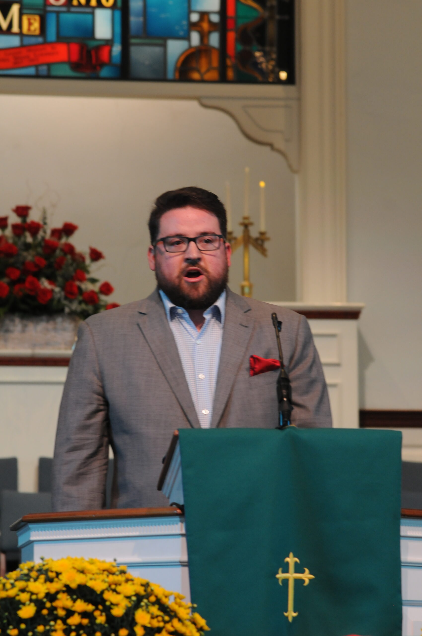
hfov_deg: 7.6
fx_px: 3173
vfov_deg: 11.4
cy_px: 318
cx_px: 211
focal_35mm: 180
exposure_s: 1/50
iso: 800
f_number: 4.5
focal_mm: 120
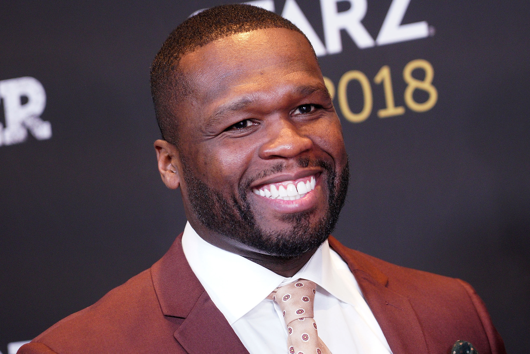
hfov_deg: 13.1
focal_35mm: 157
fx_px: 2311
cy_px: 177
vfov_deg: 8.7
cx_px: 265
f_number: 4
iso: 3200
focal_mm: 105
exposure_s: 1/200
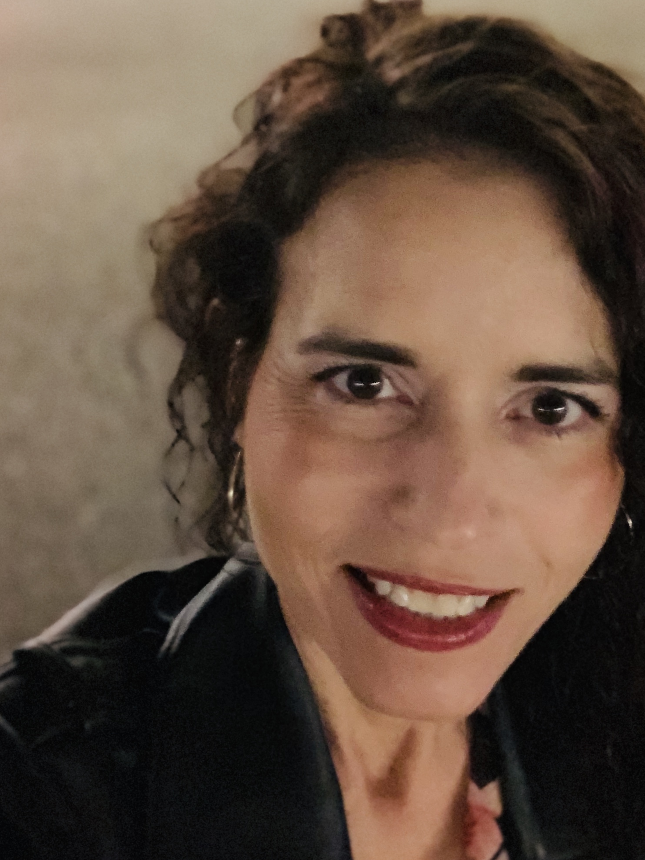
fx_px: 1118
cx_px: 419
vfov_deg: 42.0
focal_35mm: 45
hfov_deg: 32.0
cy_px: 491
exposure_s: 1/15
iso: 1250
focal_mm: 2.87
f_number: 2.2
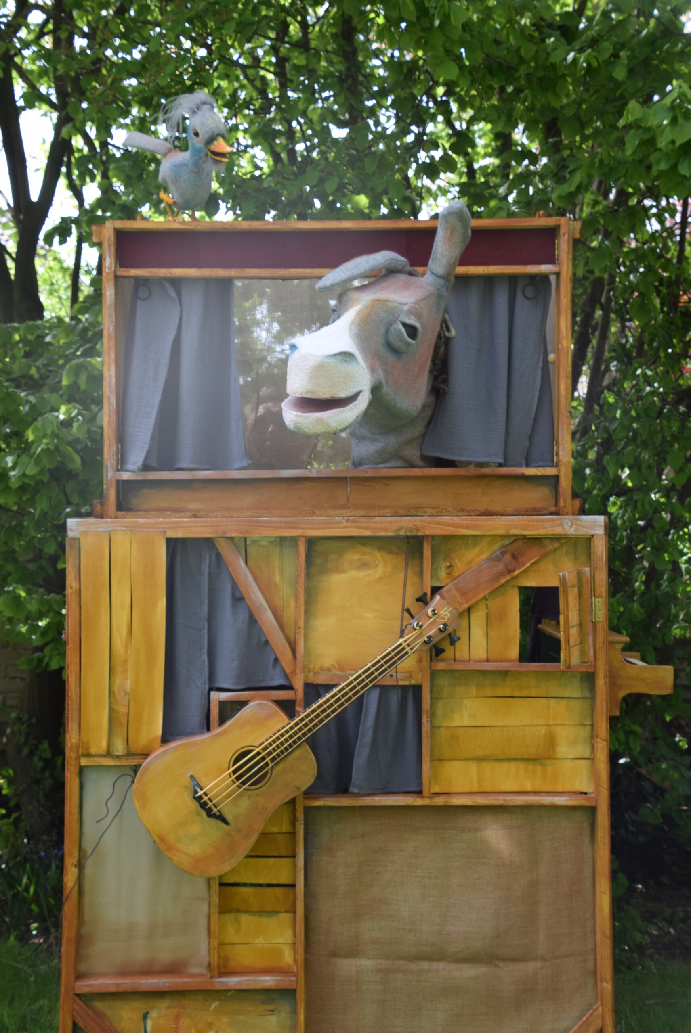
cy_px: 516
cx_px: 346
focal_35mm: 57
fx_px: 1638
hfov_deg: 23.8
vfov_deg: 35.0
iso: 400
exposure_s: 1/200
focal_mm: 38
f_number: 7.1
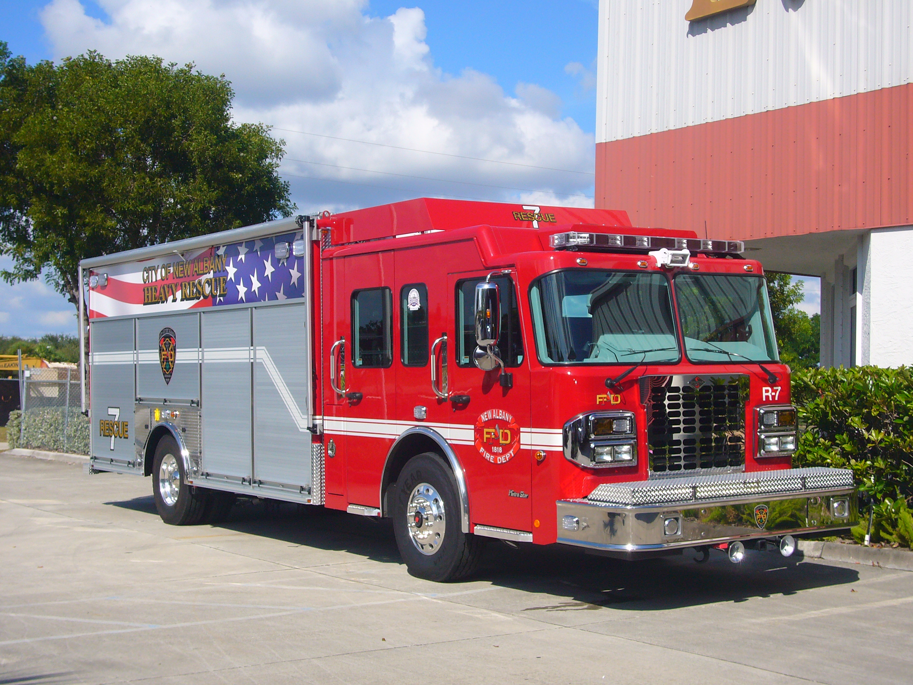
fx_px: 1424
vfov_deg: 27.0
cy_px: 342
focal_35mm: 54
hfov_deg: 35.5
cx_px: 456
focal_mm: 8.8
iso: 80
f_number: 8
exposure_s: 1/250
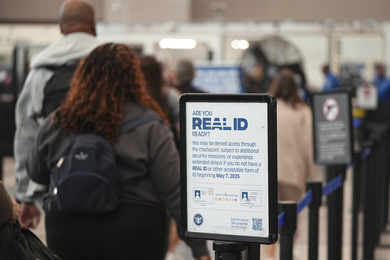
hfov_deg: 13.7
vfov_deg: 9.1
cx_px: 195
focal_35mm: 150
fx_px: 1625
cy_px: 130
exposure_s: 1/500
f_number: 5
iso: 2500
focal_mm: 150
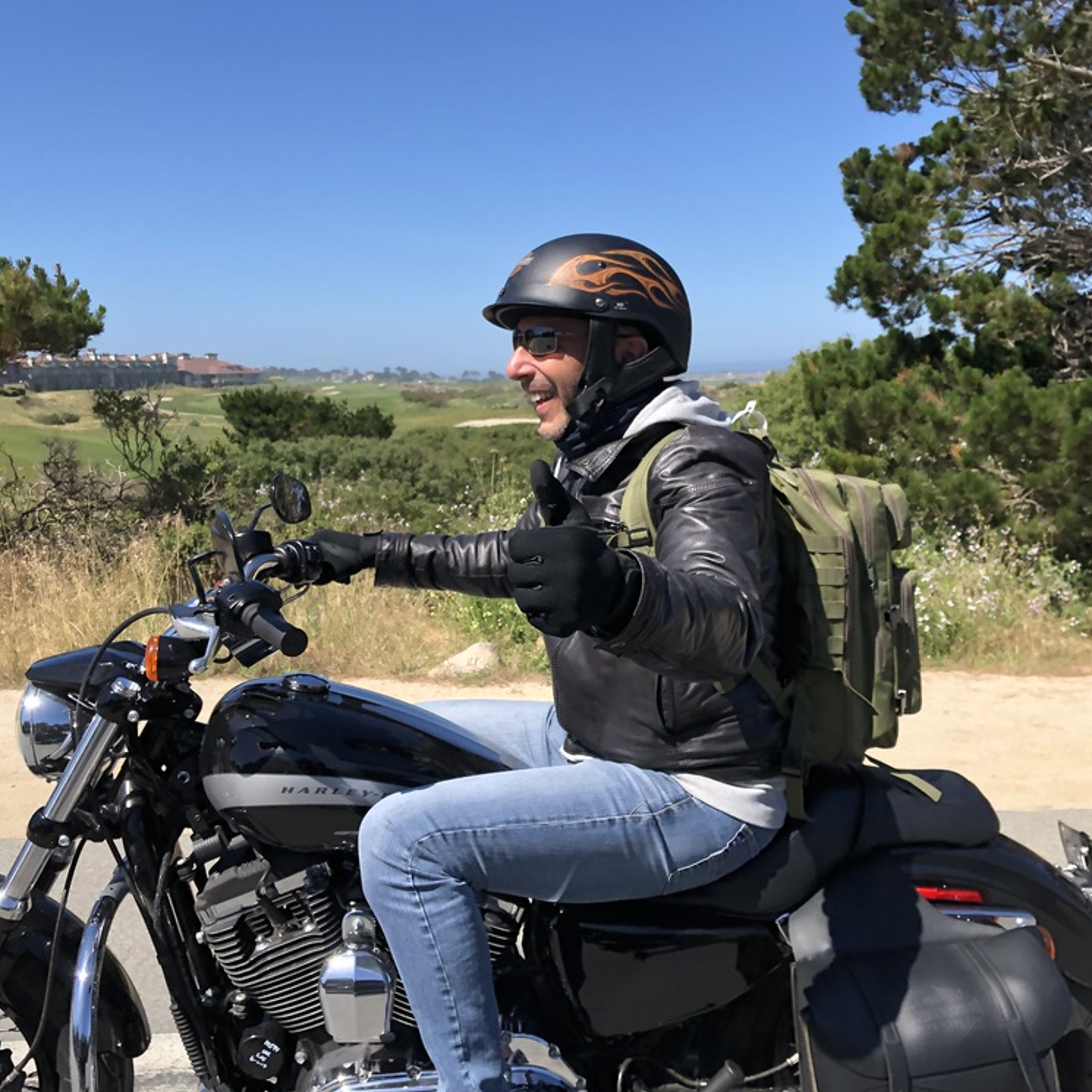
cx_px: 553
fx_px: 1213
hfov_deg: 48.4
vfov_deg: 48.5
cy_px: 547
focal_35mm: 34
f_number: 1.8
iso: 20
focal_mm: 4
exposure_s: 1/1263
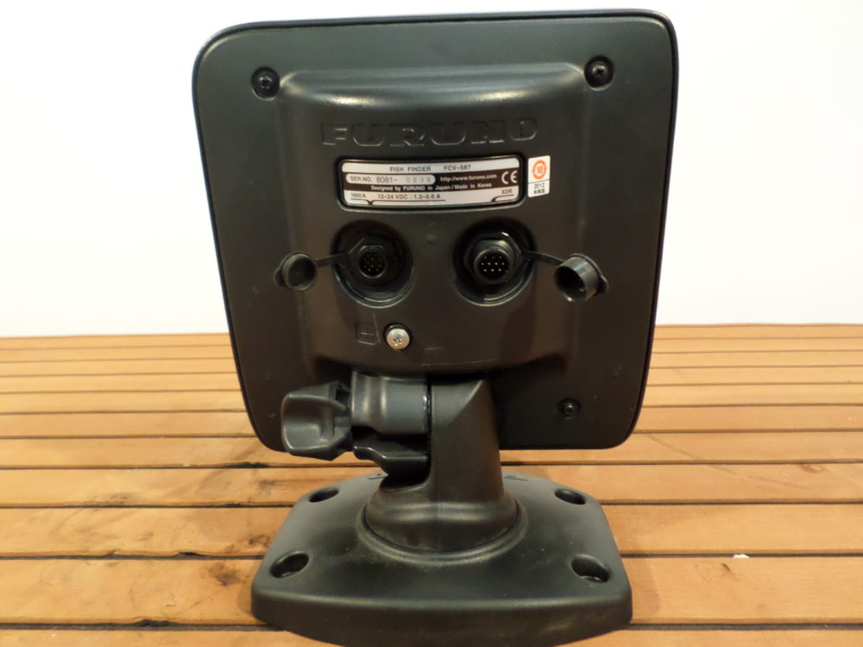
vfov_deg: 54.9
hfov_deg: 69.4
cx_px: 432
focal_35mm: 25
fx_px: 623
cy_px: 324
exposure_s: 1/30
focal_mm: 4.5
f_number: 2.5
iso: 320
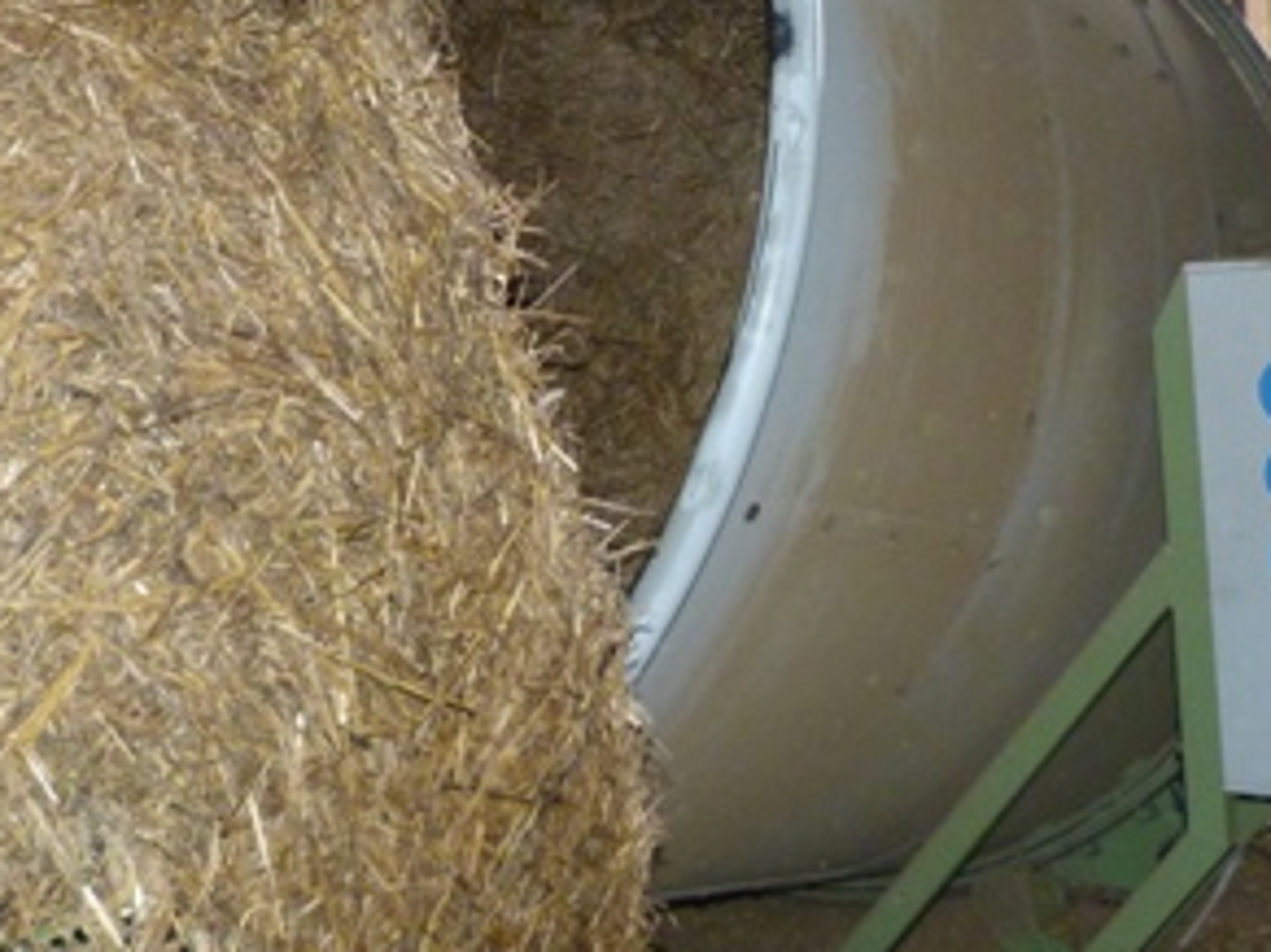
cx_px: 581
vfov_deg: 26.0
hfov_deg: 34.9
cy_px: 183
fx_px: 2019
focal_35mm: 55
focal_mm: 4.5
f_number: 2.8
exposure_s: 1/60
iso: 250
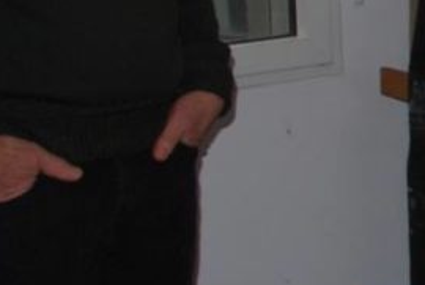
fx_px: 1644
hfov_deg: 12.8
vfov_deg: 9.8
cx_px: 866
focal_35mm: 139
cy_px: -50
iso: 400
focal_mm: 18
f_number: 10
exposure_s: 1/60
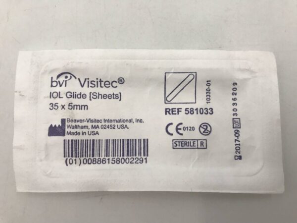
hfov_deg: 63.4
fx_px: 240
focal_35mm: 28
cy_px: 112
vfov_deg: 49.7
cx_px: 148
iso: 20
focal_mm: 3.99
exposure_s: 1/40
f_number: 1.8
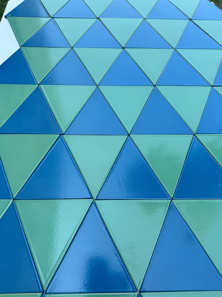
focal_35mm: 24
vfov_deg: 71.6
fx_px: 205
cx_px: 111
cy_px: 148
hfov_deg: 56.8
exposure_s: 1/549
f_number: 1.78
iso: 80
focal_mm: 6.76
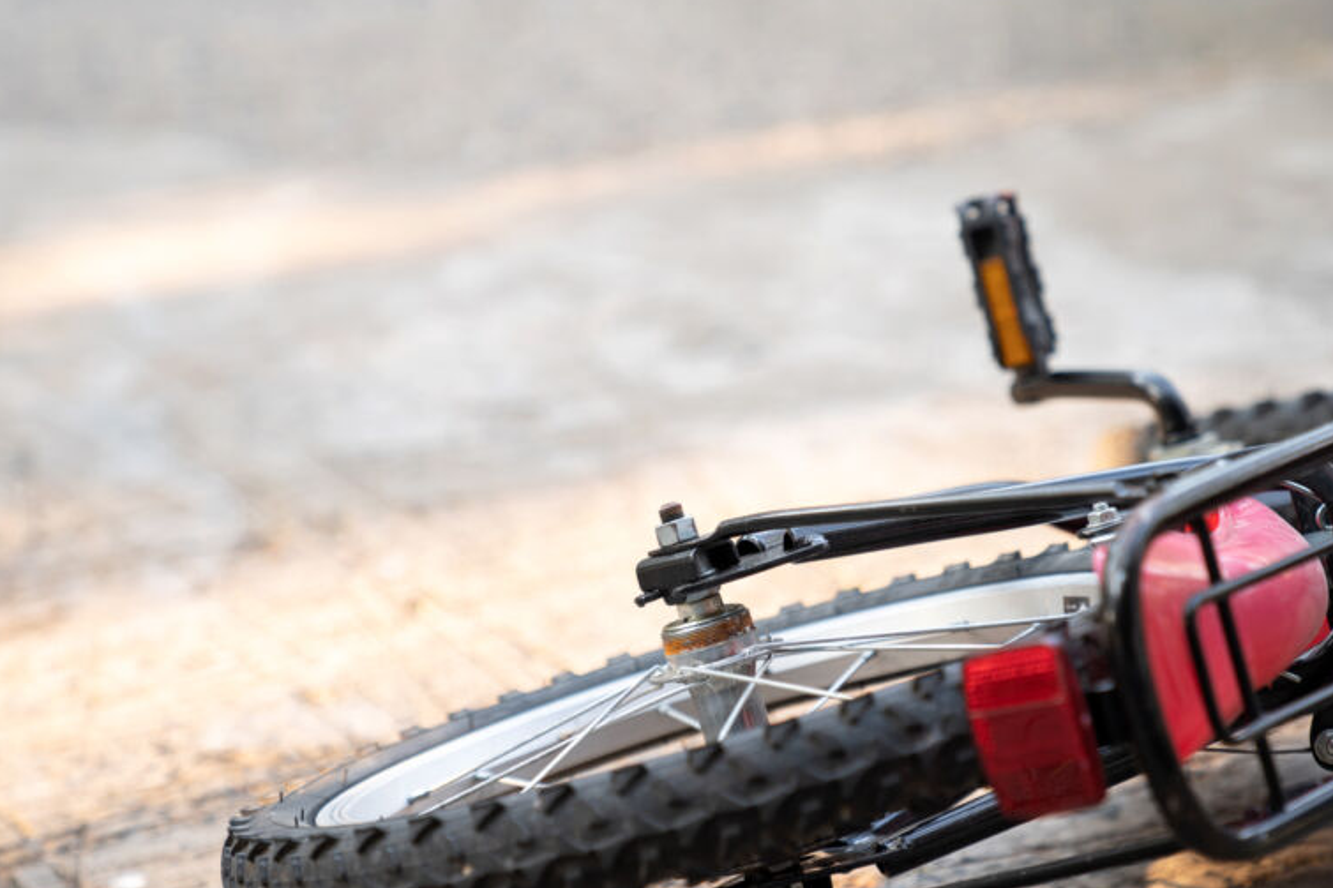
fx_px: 3517
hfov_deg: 21.5
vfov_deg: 14.4
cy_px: 509
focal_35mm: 95
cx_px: 602
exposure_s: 1/160
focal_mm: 70
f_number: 2.8
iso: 200
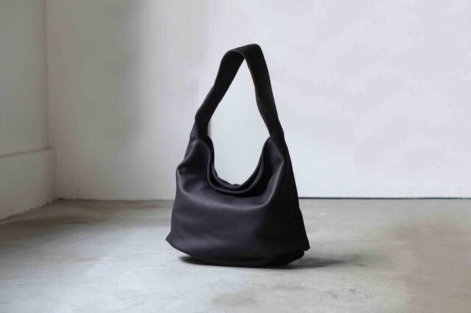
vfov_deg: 18.2
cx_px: 236
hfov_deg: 27.0
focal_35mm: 75
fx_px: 981
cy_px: 156
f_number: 3.2
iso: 1600
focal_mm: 50
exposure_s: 1/160
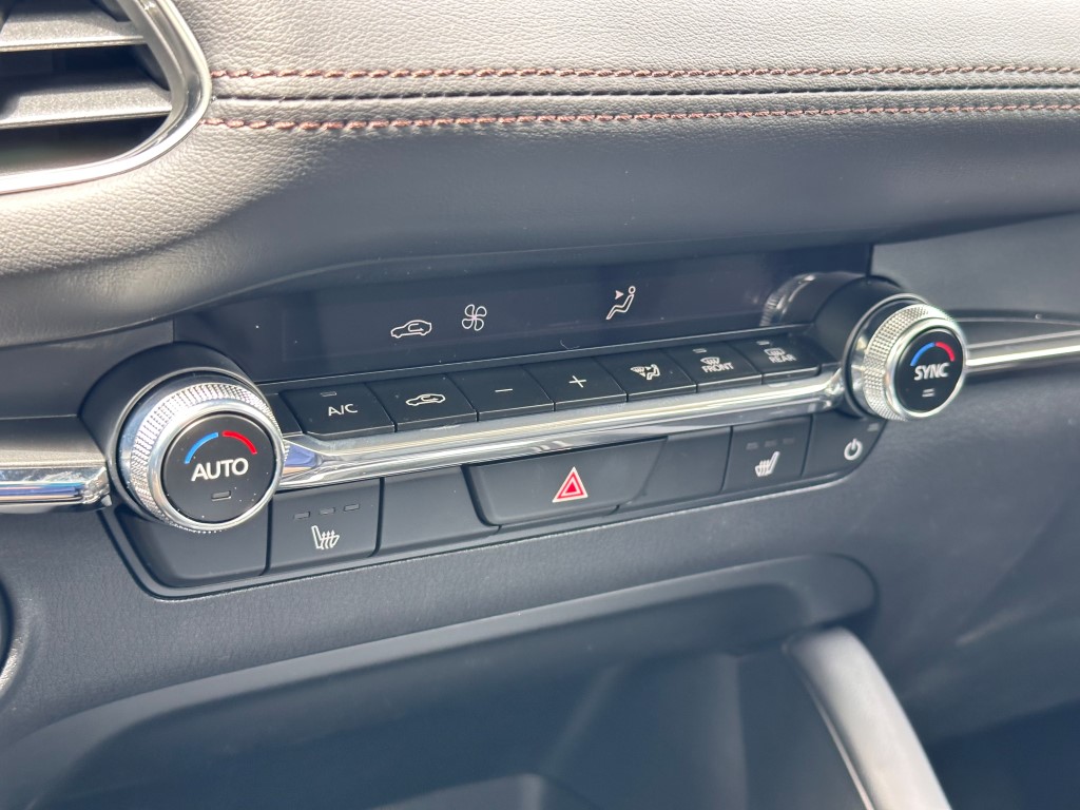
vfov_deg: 30.3
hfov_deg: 39.7
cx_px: 540
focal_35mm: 48
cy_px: 405
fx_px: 1498
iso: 100
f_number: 1.78
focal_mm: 6.86
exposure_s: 1/60
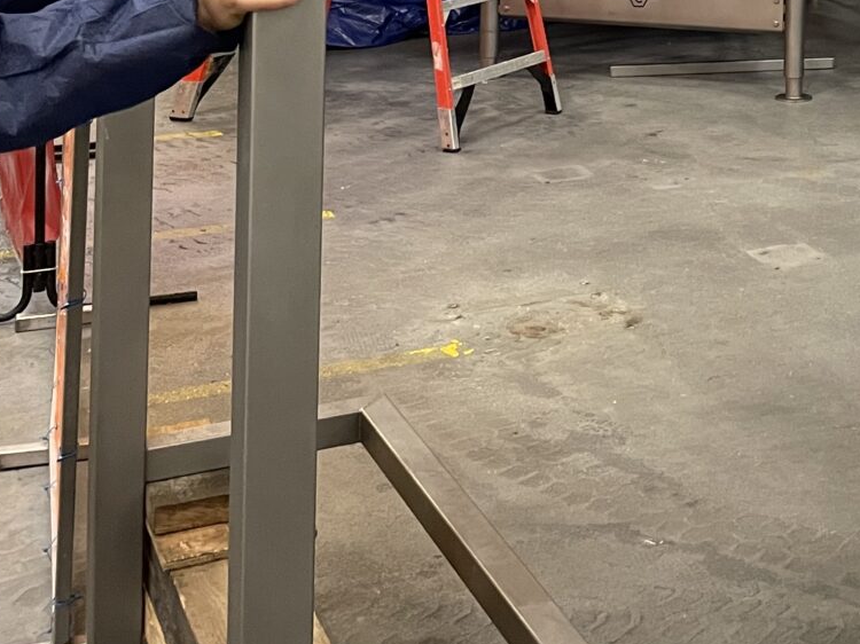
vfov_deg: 19.0
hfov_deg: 26.1
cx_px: 845
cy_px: -220
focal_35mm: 71
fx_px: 1763
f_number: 1.6
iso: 250
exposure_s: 1/60
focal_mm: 4.2
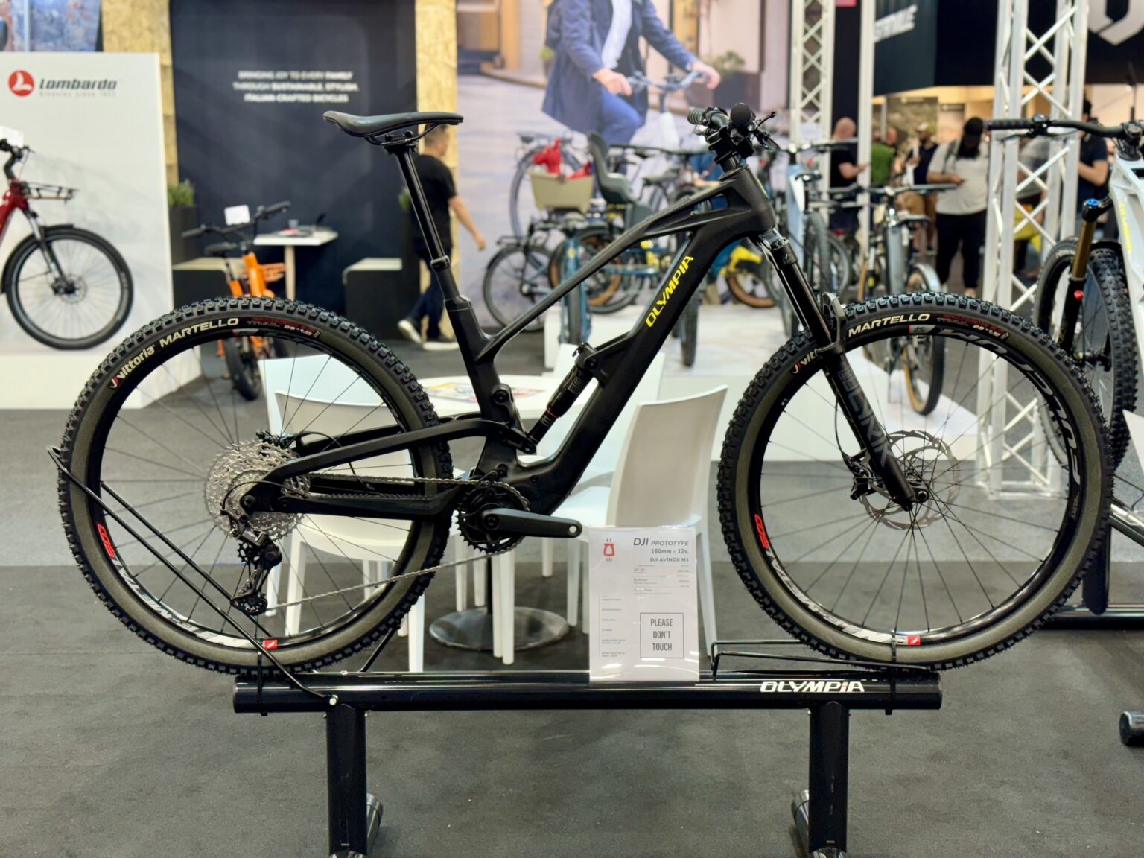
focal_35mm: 48
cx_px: 572
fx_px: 1586
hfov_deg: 39.7
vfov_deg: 30.3
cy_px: 429
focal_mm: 6.76
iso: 125
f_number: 1.78
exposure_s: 1/100
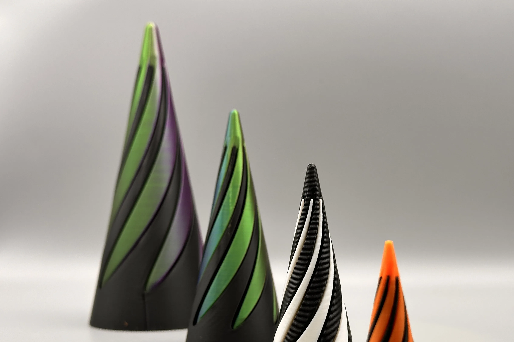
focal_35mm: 59
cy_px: 226
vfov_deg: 22.9
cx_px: 288
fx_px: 842
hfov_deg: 33.9
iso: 80
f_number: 1.78
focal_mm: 6.86
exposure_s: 1/100
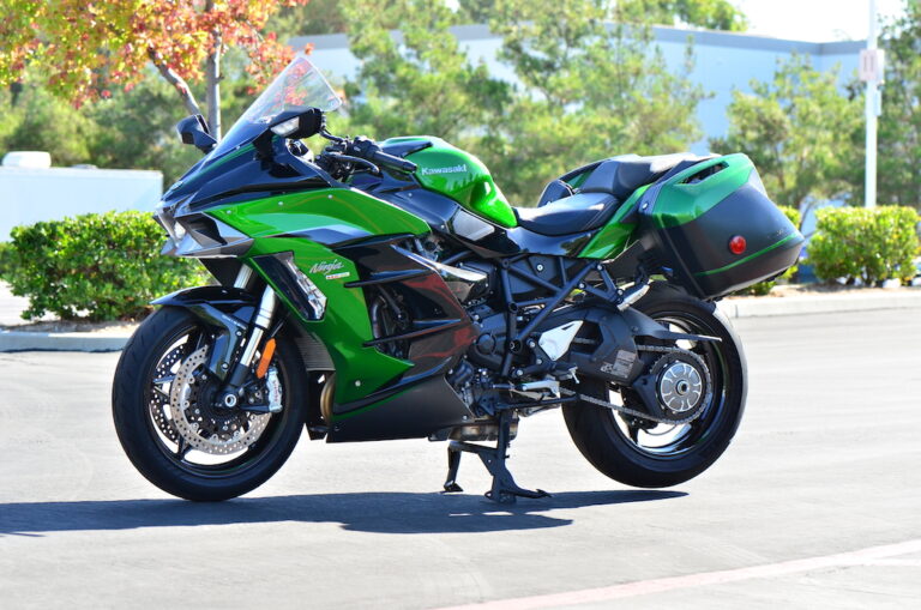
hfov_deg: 19.5
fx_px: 2681
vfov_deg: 13.0
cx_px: 460
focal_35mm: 105
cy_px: 305
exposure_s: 1/800
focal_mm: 70
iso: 640
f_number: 4.5
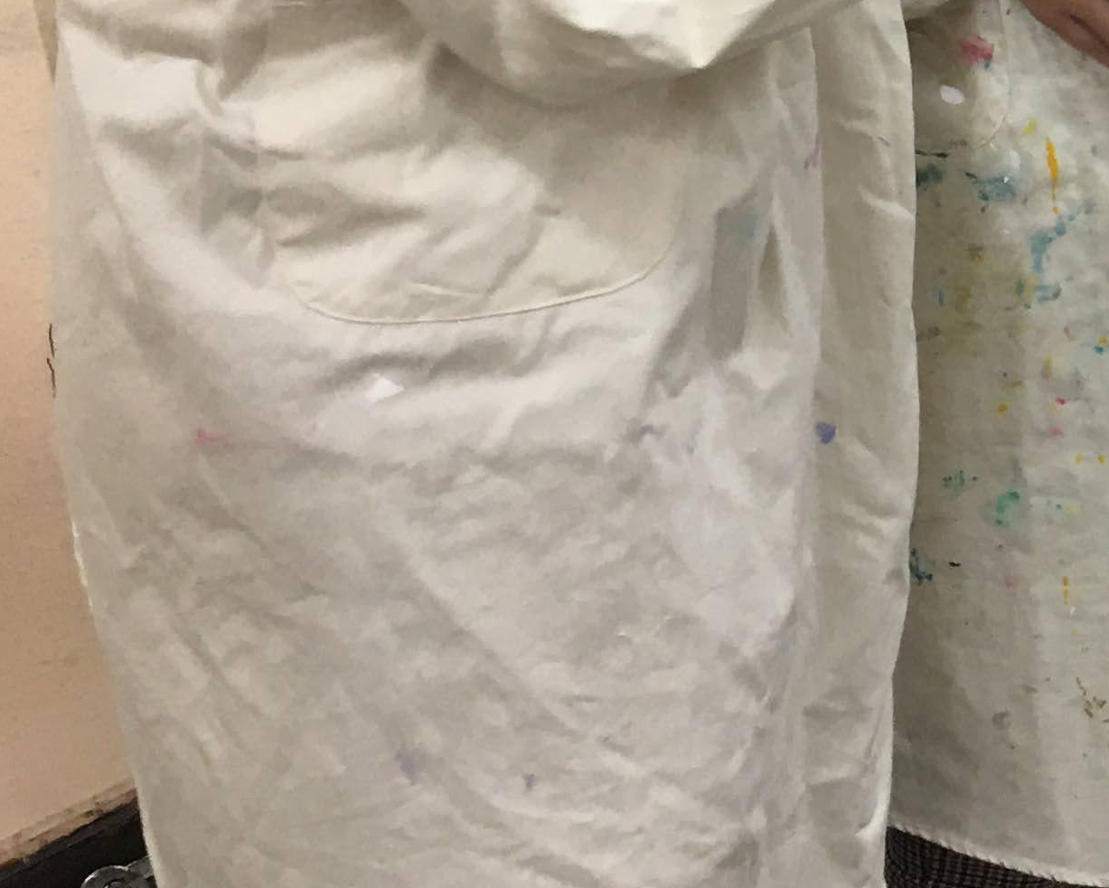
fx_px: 3053
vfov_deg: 16.0
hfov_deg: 18.1
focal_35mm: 93
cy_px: -133
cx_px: 1707
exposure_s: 1/30
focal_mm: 4.15
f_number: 2.2
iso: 25
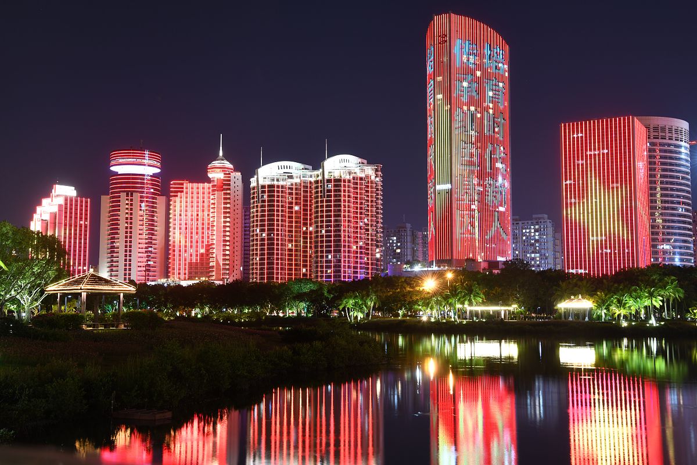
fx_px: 891
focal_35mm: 46
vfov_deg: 29.2
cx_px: 348
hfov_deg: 42.7
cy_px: 232
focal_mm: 46
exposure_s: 4
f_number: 10
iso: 500
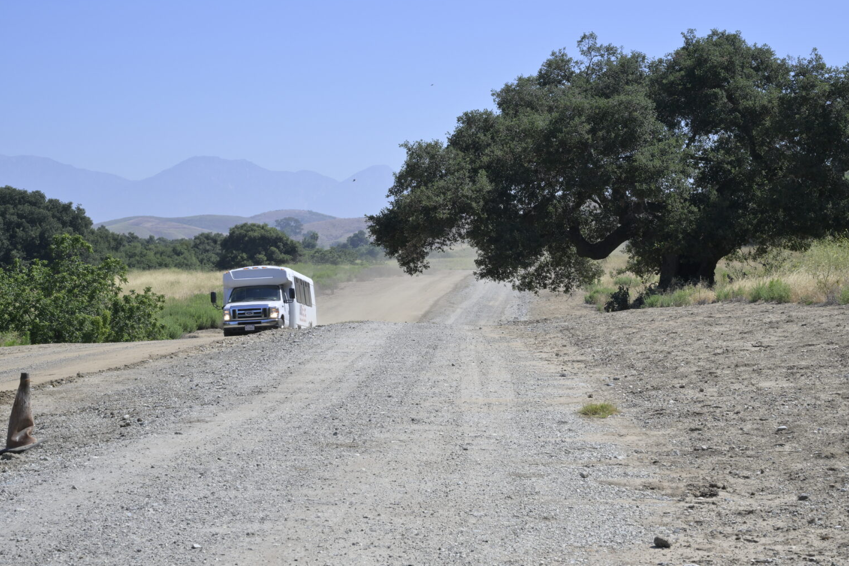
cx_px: 429
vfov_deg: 19.2
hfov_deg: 28.4
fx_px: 1675
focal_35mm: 71
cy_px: 284
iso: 400
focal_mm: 70
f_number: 18
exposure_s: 1/250
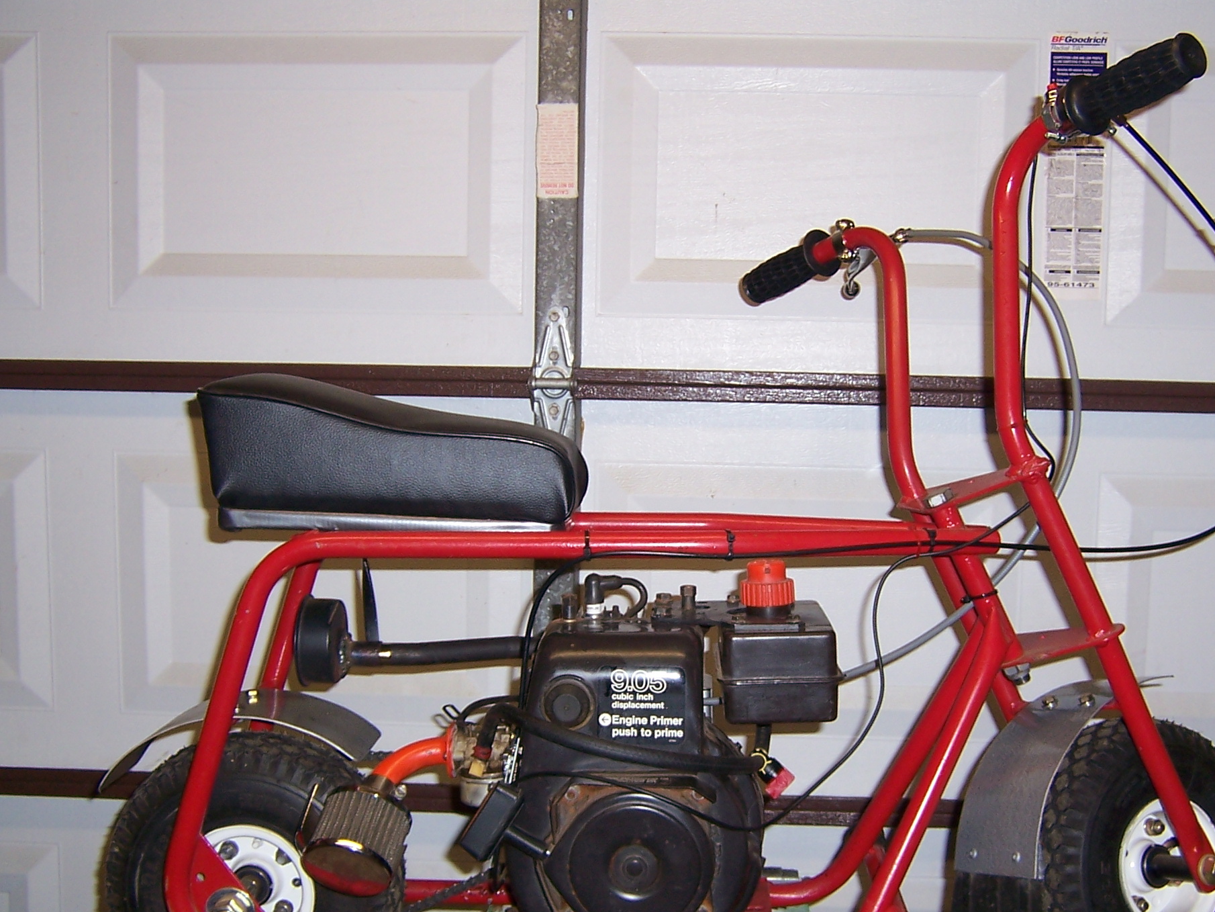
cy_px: 496
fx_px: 1474
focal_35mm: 42
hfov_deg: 44.8
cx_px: 655
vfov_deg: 34.3
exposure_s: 1/60
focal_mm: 5.5
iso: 80
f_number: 2.8
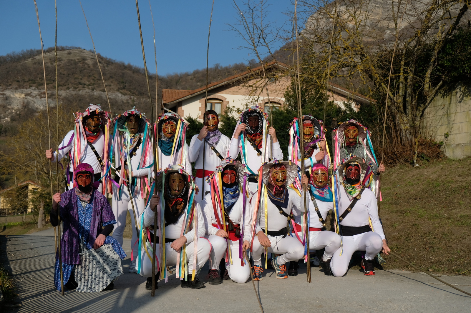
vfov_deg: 29.8
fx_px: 588
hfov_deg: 43.6
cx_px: 236
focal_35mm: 45
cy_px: 156
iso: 200
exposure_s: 1/3000
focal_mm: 30.2
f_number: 3.6
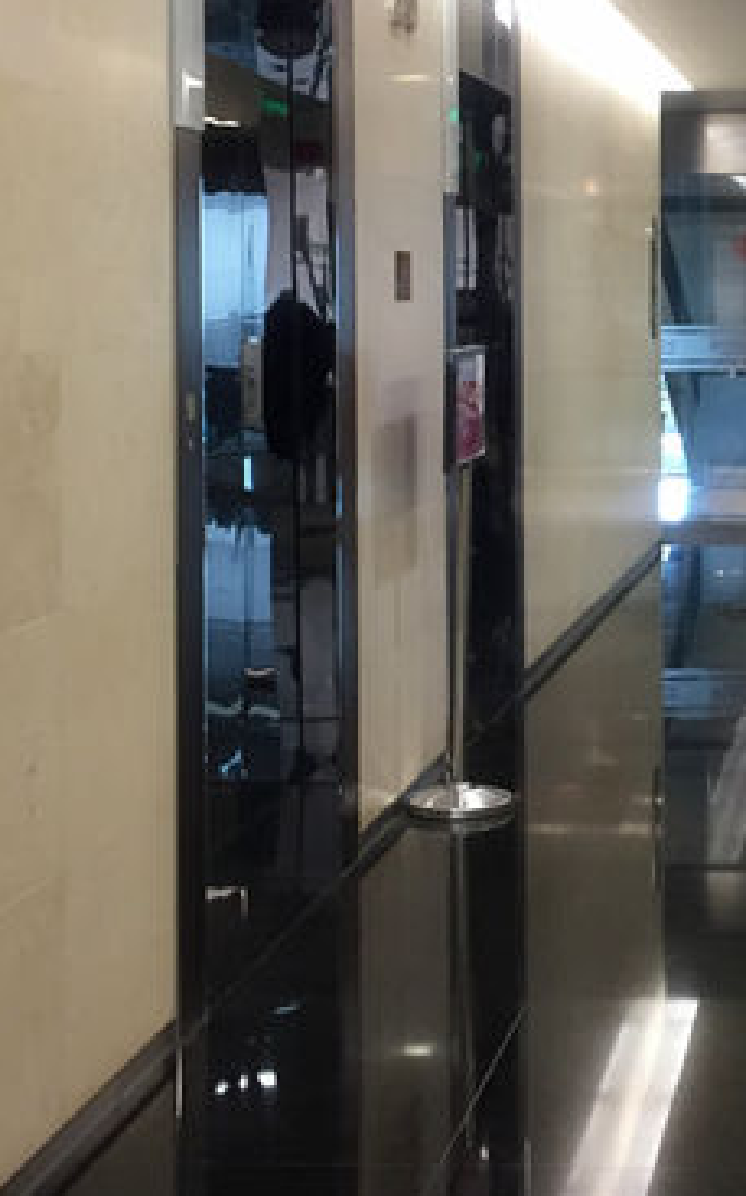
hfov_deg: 18.8
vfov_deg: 30.3
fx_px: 2182
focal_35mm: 67
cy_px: 342
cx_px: 775
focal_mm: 4.15
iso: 125
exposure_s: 1/33
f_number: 2.2
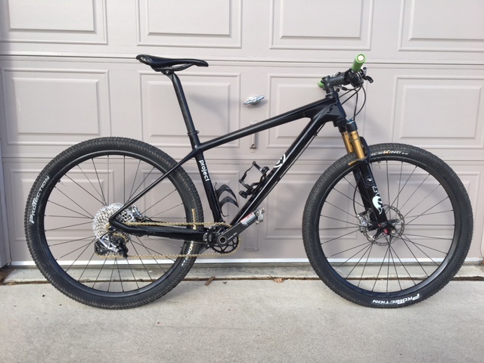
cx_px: 242
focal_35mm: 29
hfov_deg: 61.7
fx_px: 405
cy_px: 182
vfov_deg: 48.2
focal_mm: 4.15
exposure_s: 1/310
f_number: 2.2
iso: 25
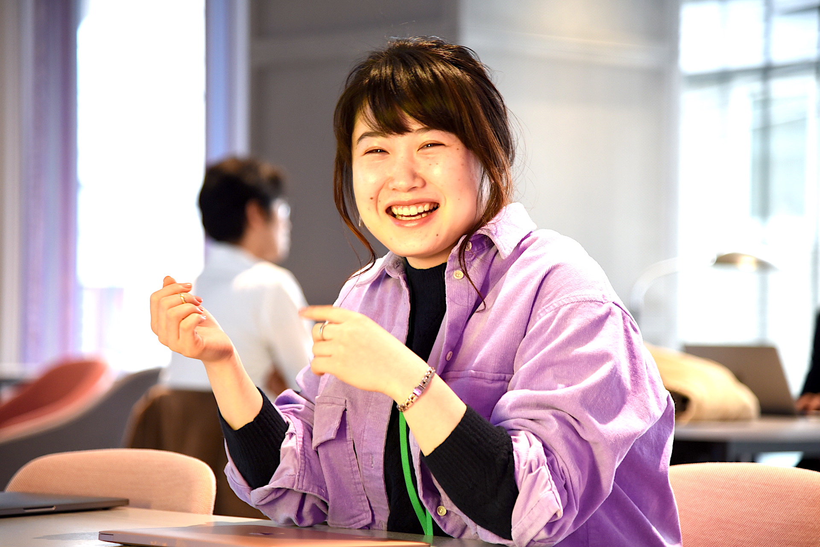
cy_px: 274
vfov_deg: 11.4
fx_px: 2734
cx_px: 410
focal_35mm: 120
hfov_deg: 17.1
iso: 1000
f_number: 4
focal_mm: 120
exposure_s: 1/100
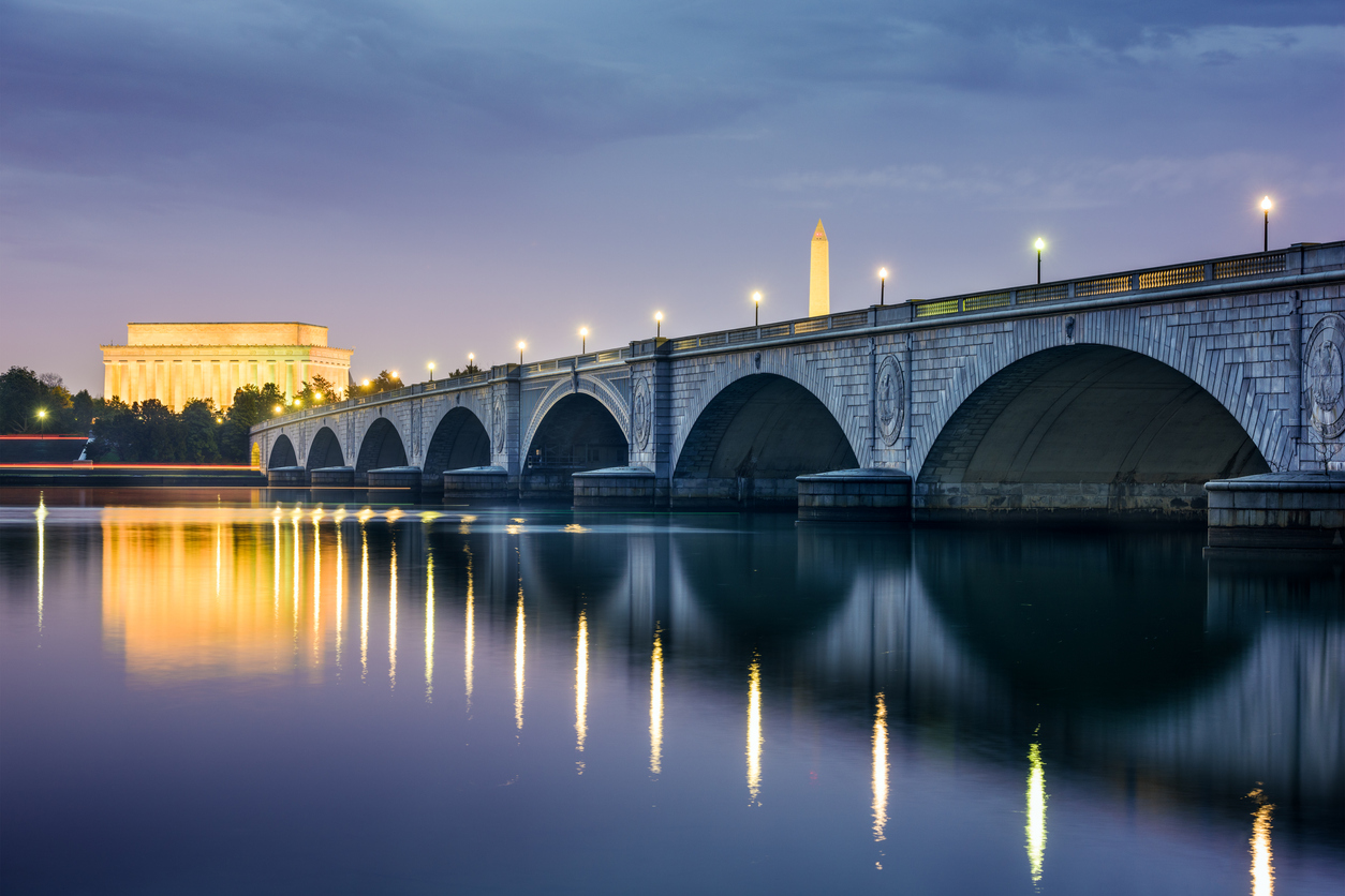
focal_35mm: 80
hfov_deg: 25.4
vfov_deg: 17.1
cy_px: 448
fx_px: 2989
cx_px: 672
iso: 100
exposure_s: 30
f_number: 8
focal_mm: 80
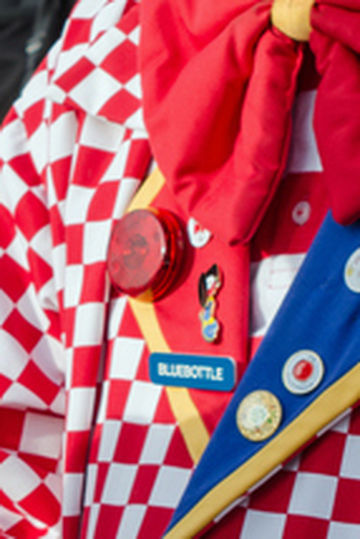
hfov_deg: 4.1
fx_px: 5032
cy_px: 179
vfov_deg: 6.1
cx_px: -16
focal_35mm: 336
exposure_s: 1/200
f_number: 7.1
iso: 100
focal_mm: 55
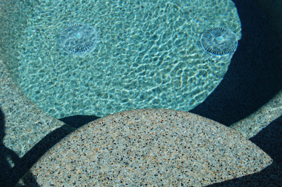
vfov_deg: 36.8
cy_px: 94
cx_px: 141
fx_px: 282
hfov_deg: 53.2
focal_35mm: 36
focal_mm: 24
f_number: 13
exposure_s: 1/125
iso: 100
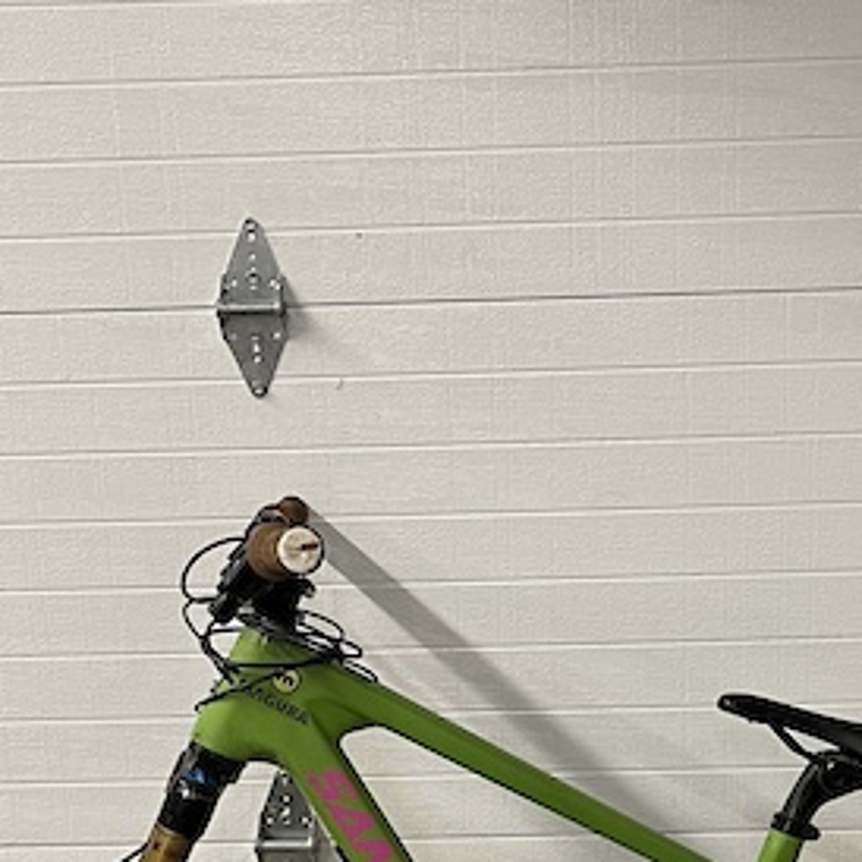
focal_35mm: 67
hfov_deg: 25.7
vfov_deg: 24.6
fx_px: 1888
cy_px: 856
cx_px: 503
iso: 125
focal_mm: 5.1
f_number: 1.6
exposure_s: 1/60
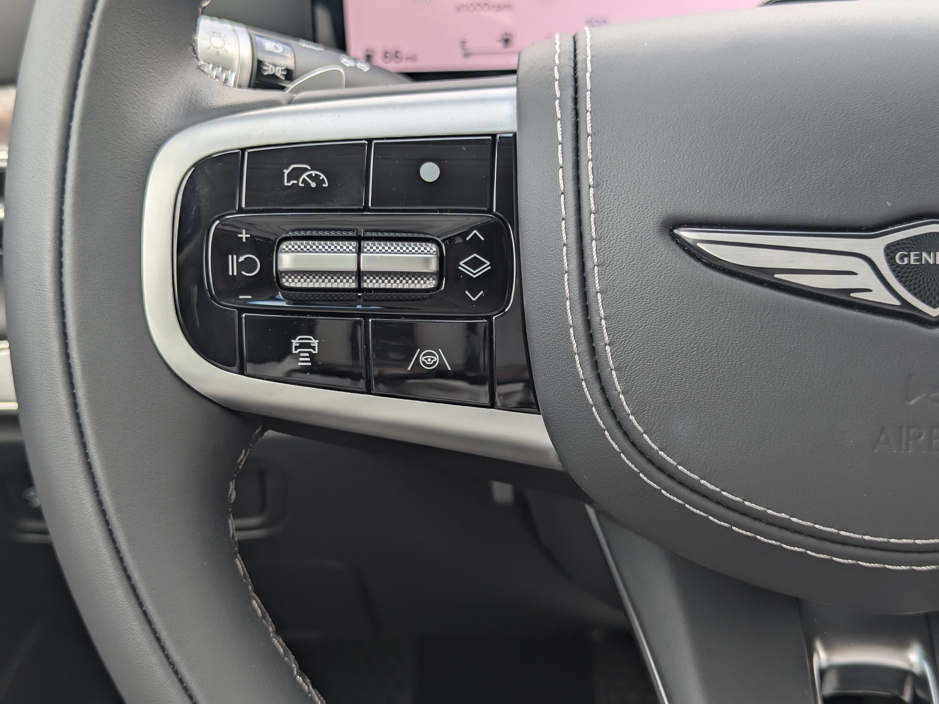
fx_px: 1302
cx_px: 470
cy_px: 352
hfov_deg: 39.7
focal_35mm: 48
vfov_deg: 30.3
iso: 47
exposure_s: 1/367
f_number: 1.85
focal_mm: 6.81
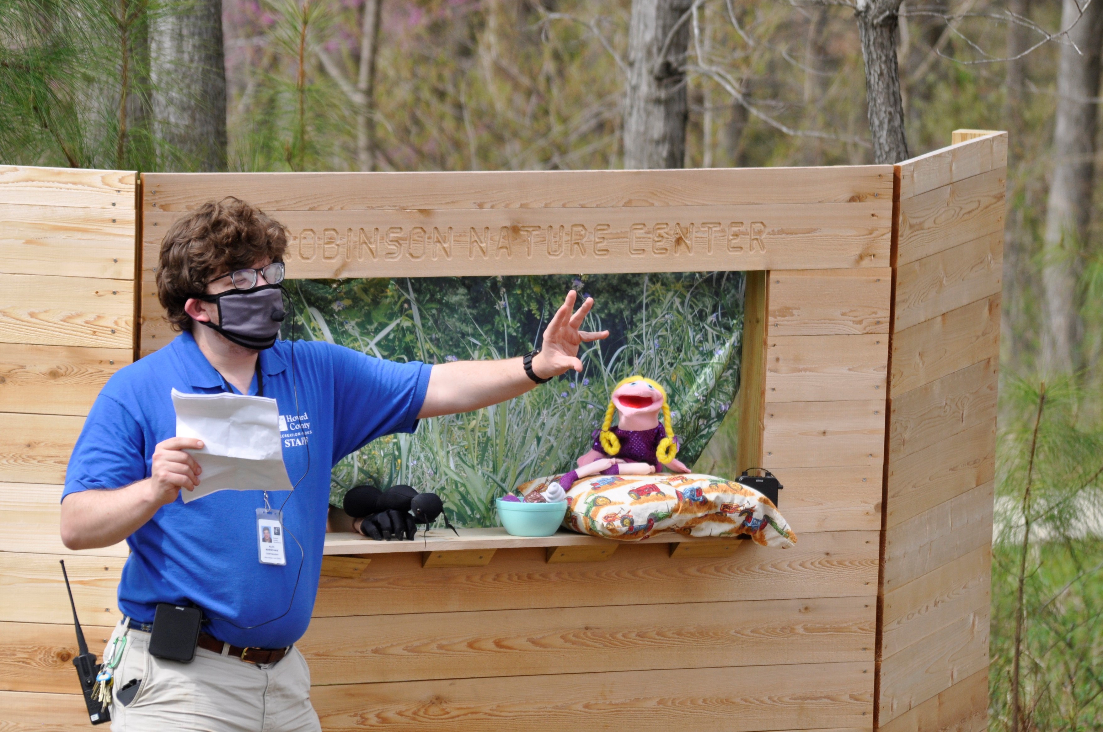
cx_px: 552
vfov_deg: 5.4
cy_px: 366
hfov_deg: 8.1
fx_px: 7803
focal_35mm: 255
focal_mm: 170
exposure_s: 1/2000
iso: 400
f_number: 5.6
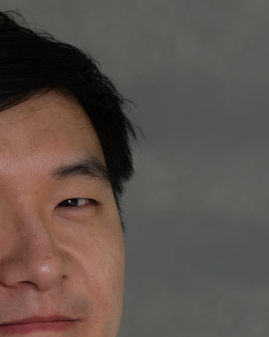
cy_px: 385
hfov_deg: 4.9
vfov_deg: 6.1
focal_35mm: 315
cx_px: -11
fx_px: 3134
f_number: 2
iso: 80
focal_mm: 56
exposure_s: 1/500
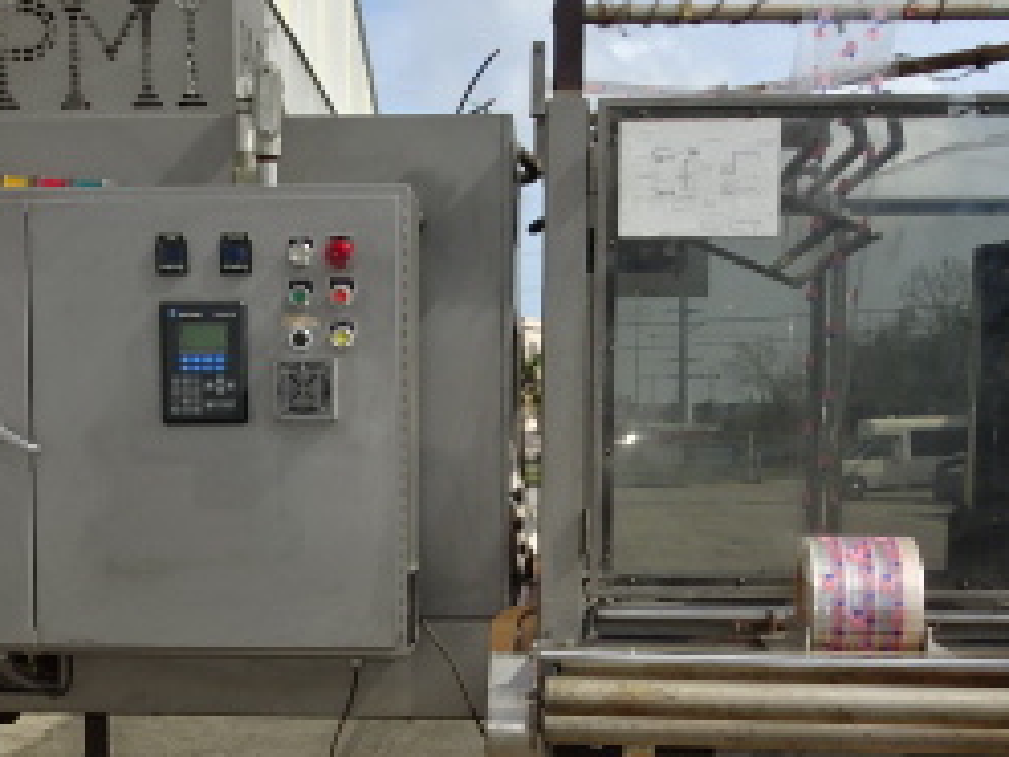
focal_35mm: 62
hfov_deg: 31.1
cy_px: 672
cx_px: 403
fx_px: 1807
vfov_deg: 23.1
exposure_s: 1/1000
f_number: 3.5
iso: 80
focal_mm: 4.1
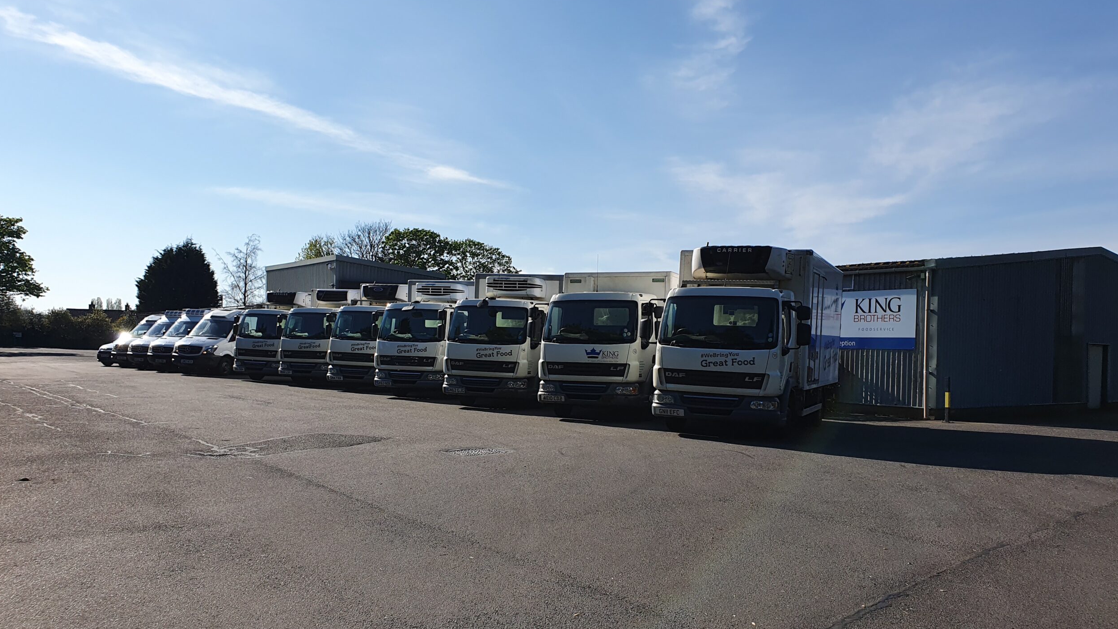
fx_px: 860
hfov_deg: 66.1
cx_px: 562
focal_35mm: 29
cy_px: 351
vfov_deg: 40.1
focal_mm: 4.32
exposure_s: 1/2344
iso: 50
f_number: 2.4
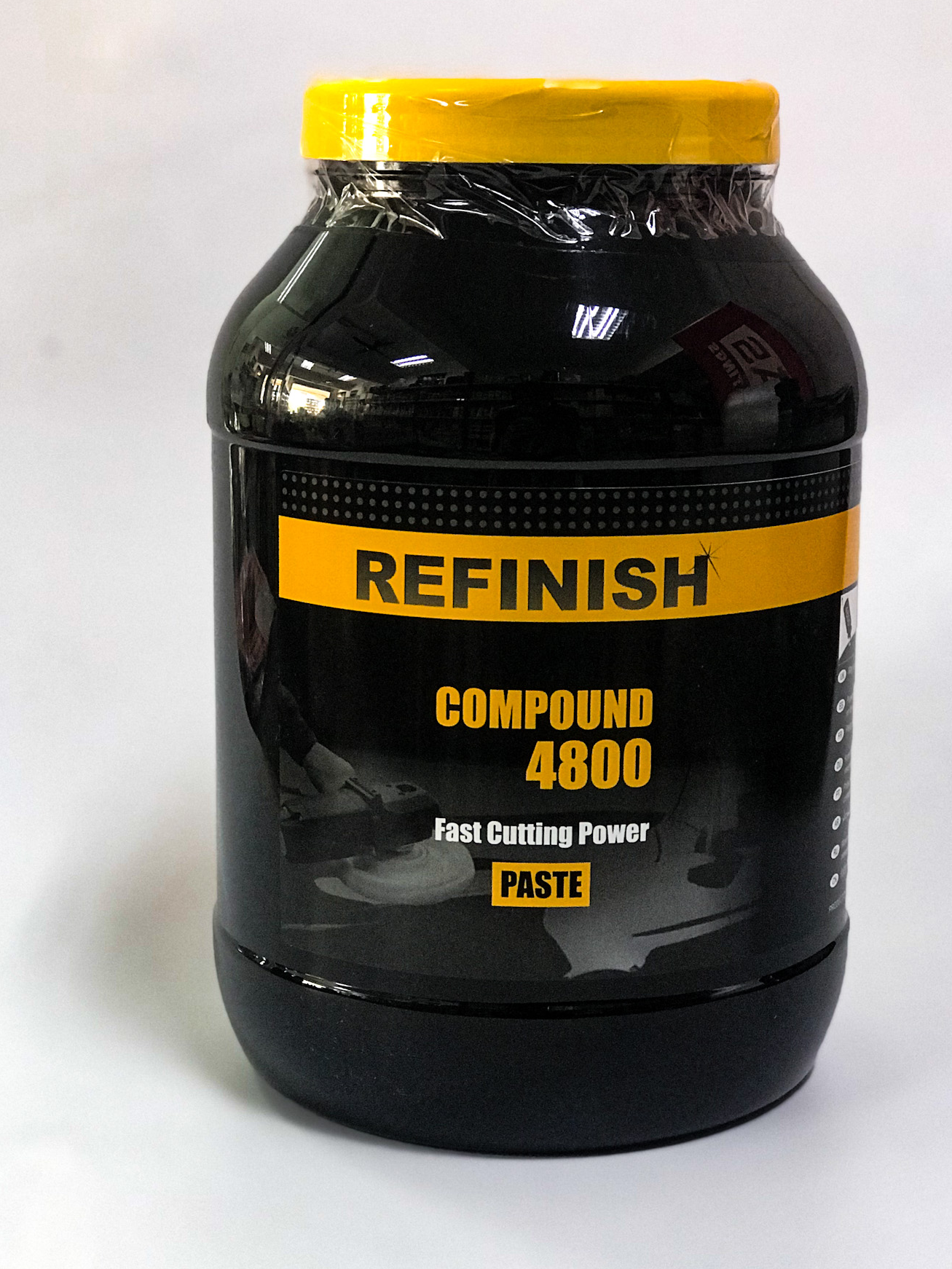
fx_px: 2456
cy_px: 615
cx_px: 540
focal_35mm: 67
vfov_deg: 29.0
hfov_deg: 21.9
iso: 500
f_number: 2.8
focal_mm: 6.6
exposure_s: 1/50
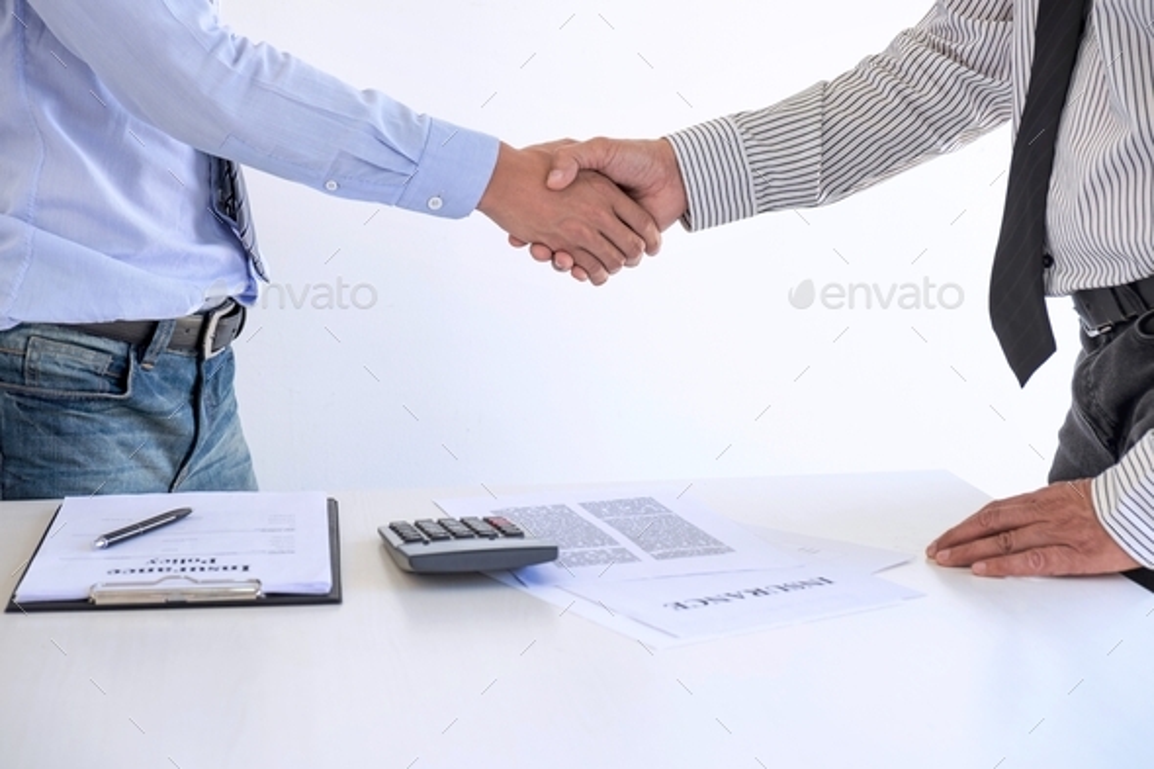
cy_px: 384
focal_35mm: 64
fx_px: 2051
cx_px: 577
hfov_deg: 31.4
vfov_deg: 21.2
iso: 200
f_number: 4
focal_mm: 42.5
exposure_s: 1/80
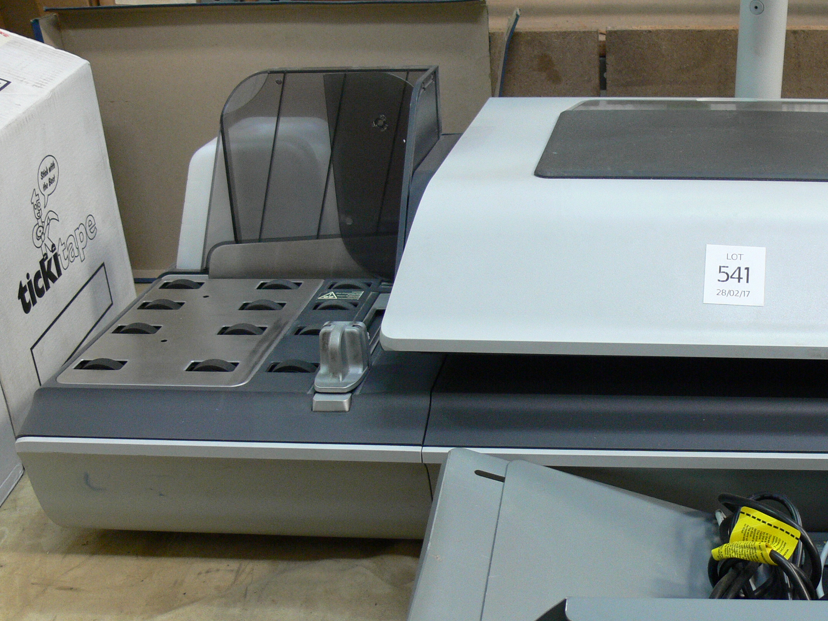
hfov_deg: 35.4
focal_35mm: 53
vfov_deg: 27.4
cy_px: 416
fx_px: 1268
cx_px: 621
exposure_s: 1/30
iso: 160
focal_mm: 7.4
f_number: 2.8
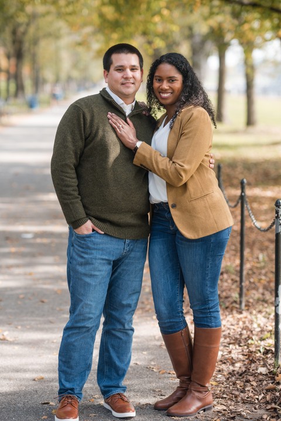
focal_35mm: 85
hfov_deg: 16.1
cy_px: 210
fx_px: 995
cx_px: 140
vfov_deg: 23.9
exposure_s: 1/400
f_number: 2.2
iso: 125
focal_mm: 85
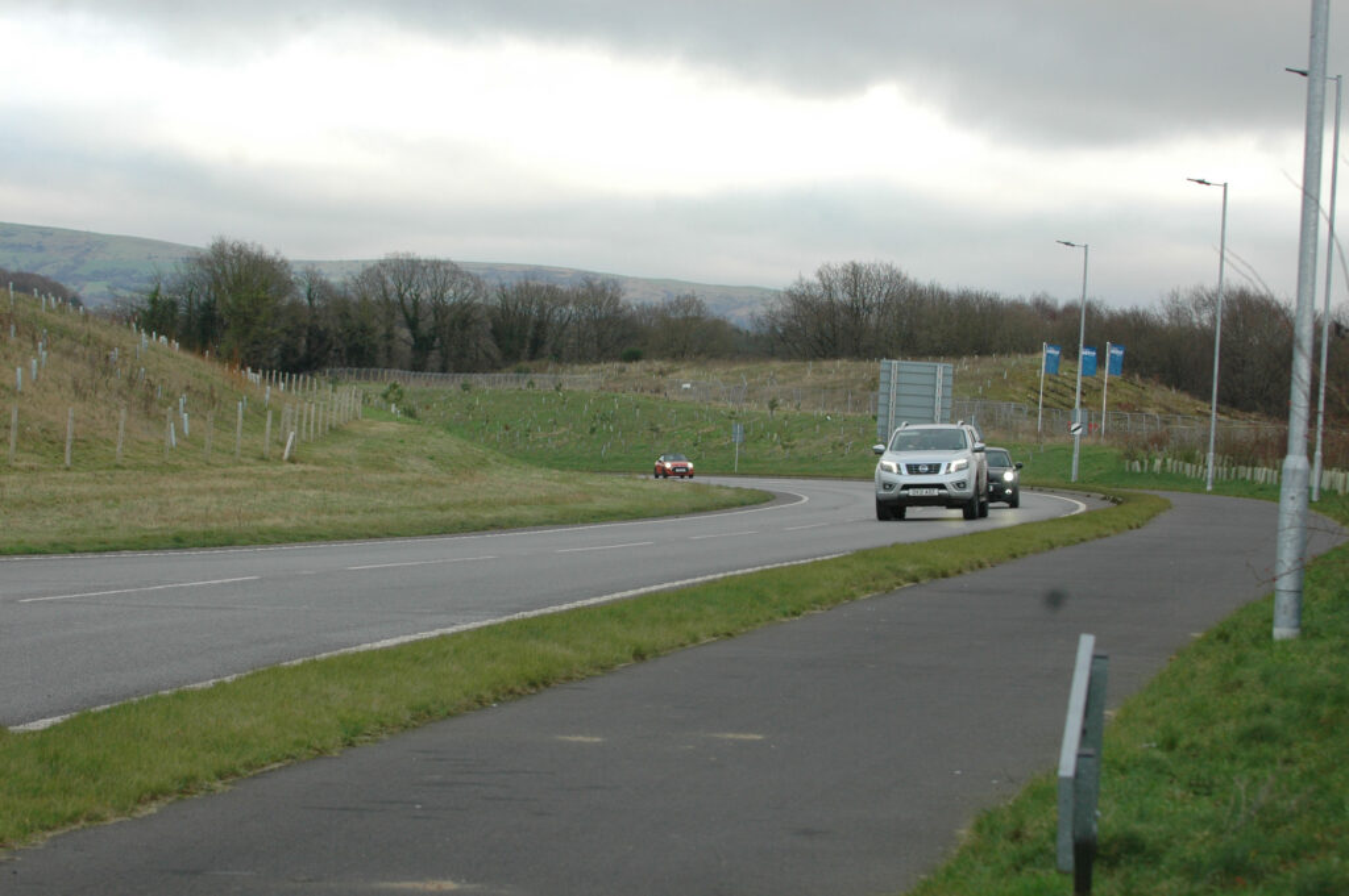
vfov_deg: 12.2
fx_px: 4212
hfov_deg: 18.2
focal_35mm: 112
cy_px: 448
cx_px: 674
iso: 400
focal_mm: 75
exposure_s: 1/125
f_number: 5.6
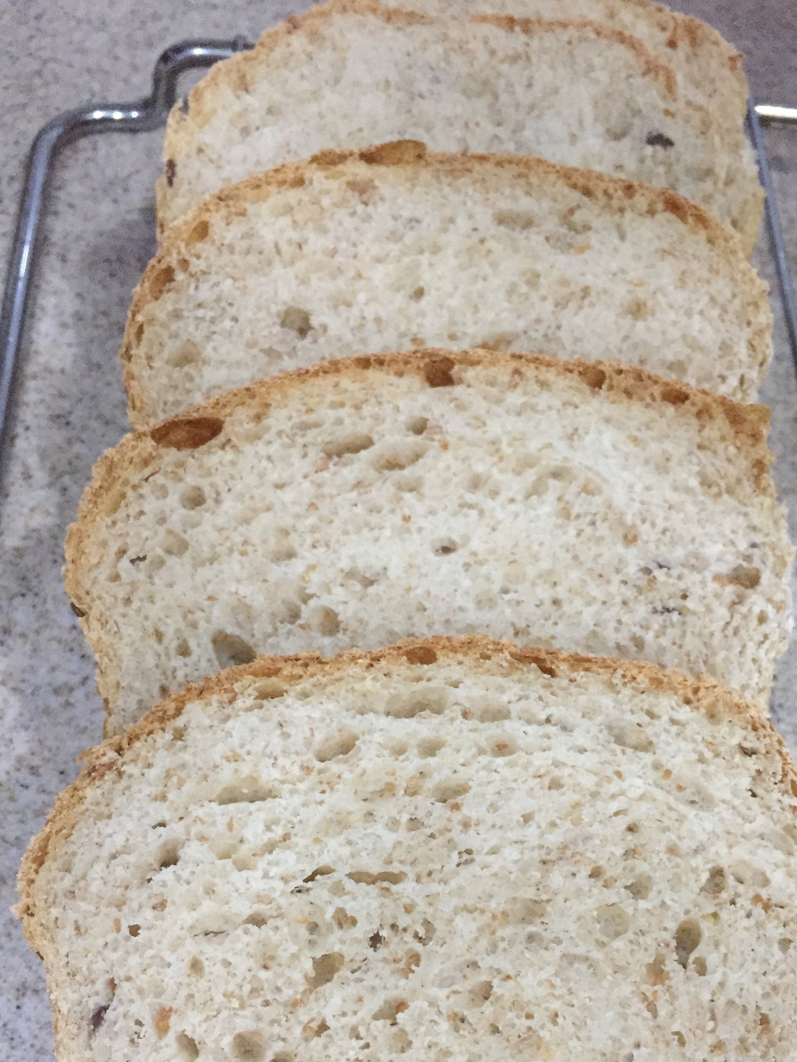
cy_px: 723
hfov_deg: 35.9
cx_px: 453
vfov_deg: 45.9
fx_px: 1228
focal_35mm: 40
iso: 250
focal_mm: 4.15
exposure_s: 1/17
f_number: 2.2
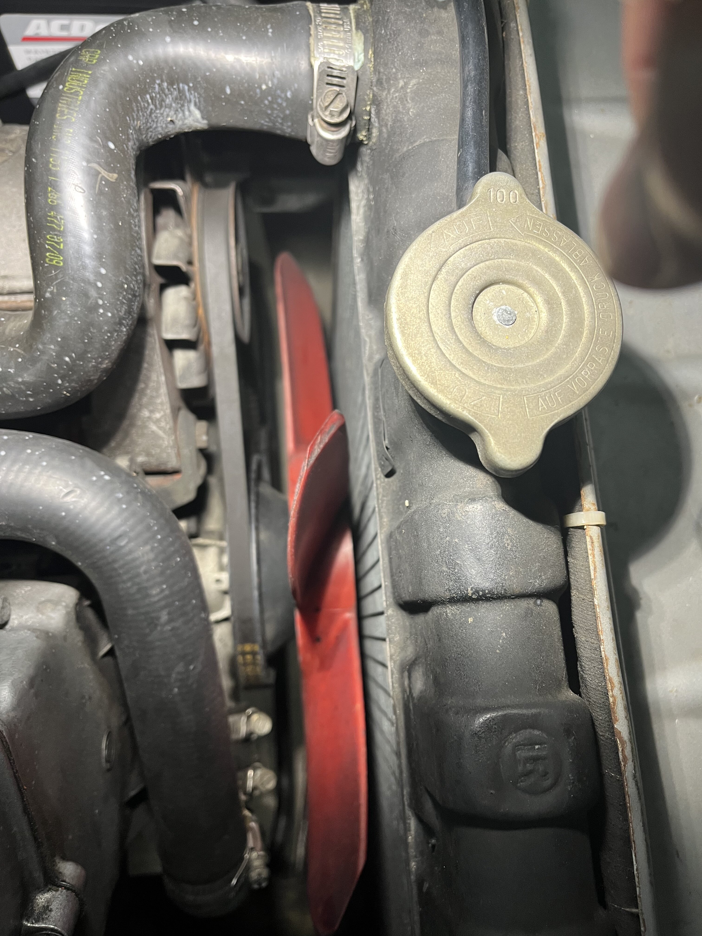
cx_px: 351
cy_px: 468
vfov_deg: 67.3
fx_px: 703
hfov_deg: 53.1
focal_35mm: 26
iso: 125
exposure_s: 1/89
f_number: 1.6
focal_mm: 5.1
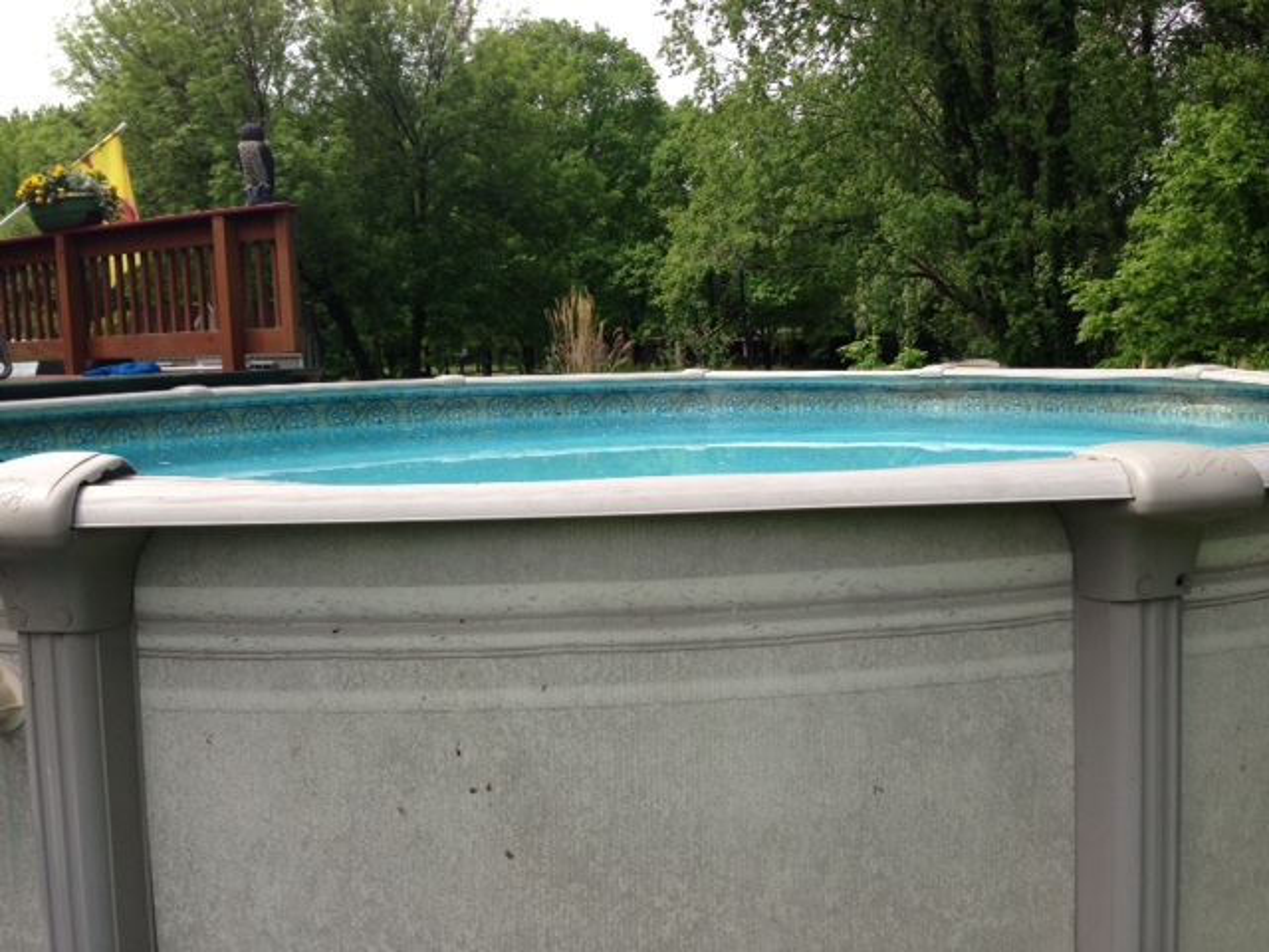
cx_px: 634
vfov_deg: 42.9
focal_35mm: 33
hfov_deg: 55.4
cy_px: 476
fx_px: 1210
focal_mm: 4.12
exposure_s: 1/1022
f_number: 2.4
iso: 50
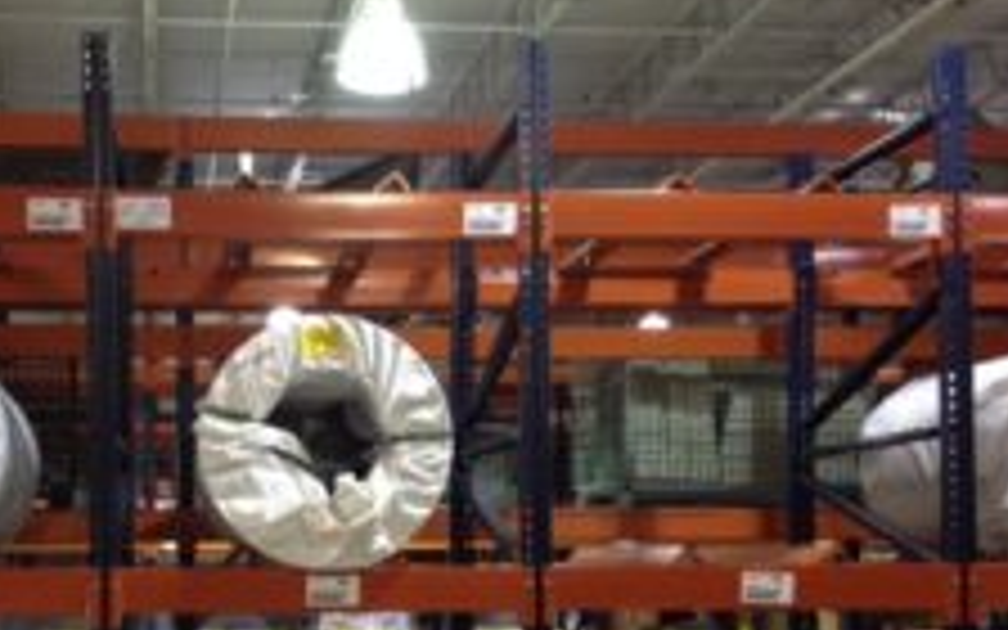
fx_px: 1593
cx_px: 261
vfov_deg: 21.9
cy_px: 542
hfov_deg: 34.4
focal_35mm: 58
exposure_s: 1/20
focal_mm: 4.28
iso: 200
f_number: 2.4
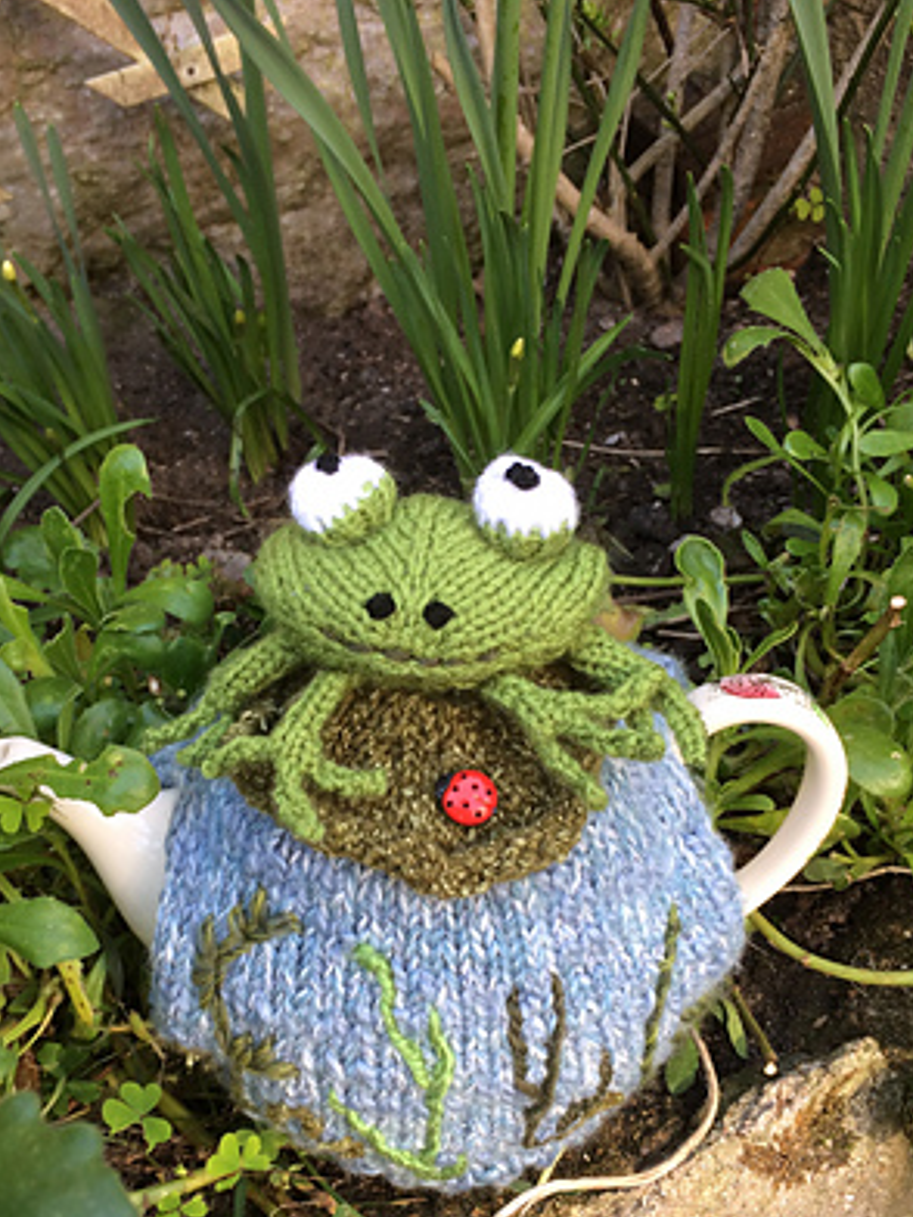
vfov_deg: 49.7
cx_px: 421
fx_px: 1301
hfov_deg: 38.6
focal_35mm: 37
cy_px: 751
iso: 40
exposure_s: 1/100
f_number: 2.2
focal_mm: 4.15
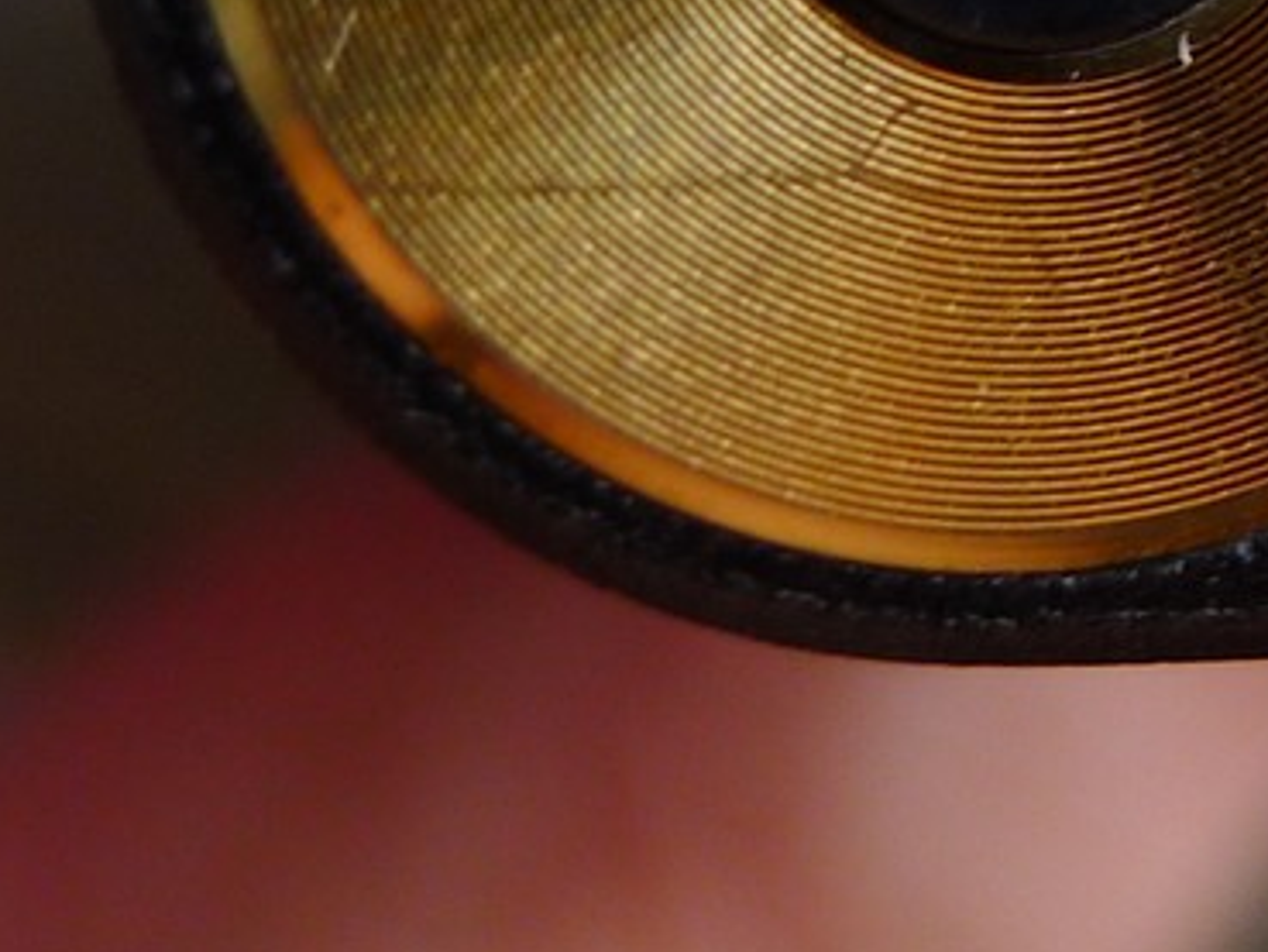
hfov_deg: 17.1
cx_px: 1911
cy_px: -155
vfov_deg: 13.9
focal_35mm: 104
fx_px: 3811
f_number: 2
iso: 160
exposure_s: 1/60
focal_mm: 5.1
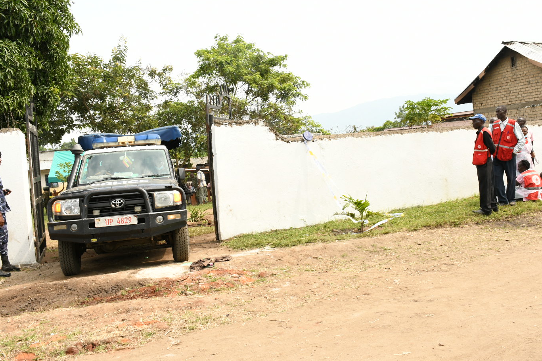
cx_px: 305
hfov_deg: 58.5
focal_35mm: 32
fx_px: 482
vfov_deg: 41.0
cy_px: 149
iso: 160
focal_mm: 18
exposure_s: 1/125
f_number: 9
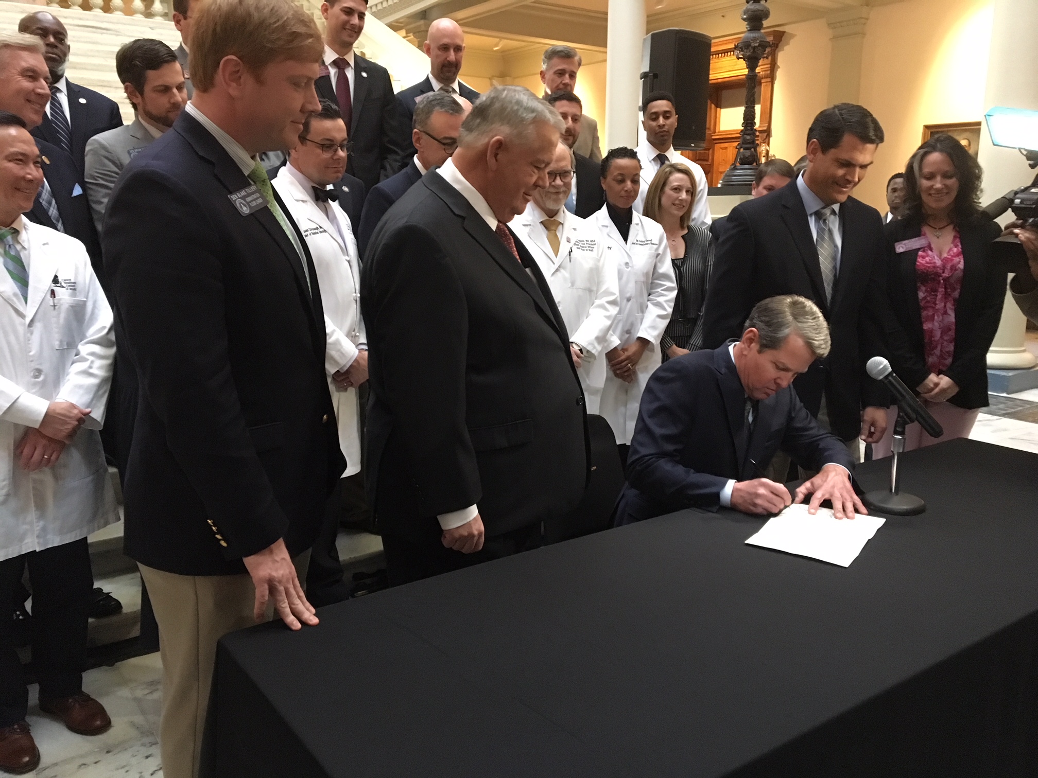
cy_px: 389
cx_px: 519
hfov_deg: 61.7
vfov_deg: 48.2
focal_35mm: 29
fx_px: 870
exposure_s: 1/15
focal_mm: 4.15
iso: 250
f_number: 2.2
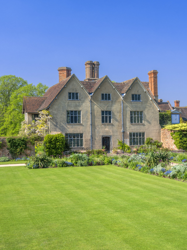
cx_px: 94
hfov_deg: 31.5
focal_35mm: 46
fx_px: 331
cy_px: 125
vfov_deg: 41.2
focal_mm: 23
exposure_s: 1/30
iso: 200
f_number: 13
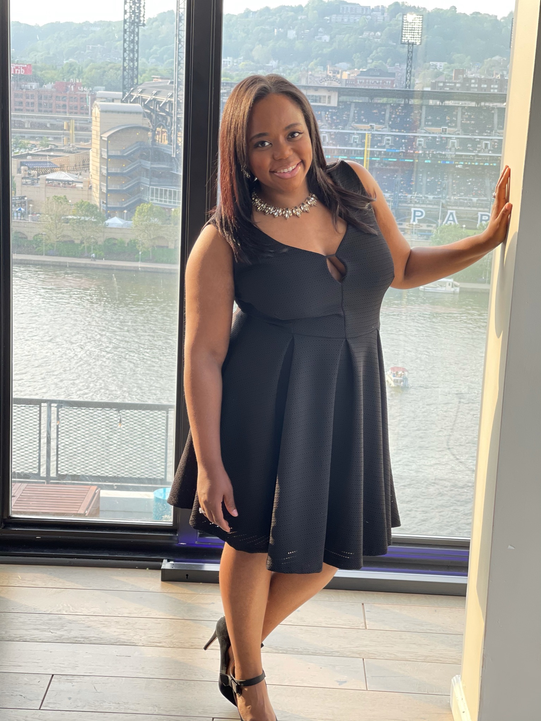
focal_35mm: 64
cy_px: 360
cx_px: 270
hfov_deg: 22.9
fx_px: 1334
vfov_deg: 30.3
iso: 50
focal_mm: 7.5
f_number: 2.2
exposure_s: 1/121
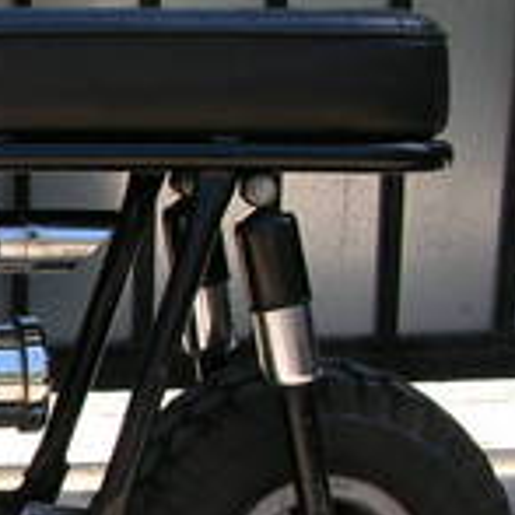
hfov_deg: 12.9
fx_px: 2121
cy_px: 333
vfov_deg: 13.8
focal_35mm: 126
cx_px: -319
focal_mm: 5.8
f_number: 3
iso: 50
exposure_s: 1/234
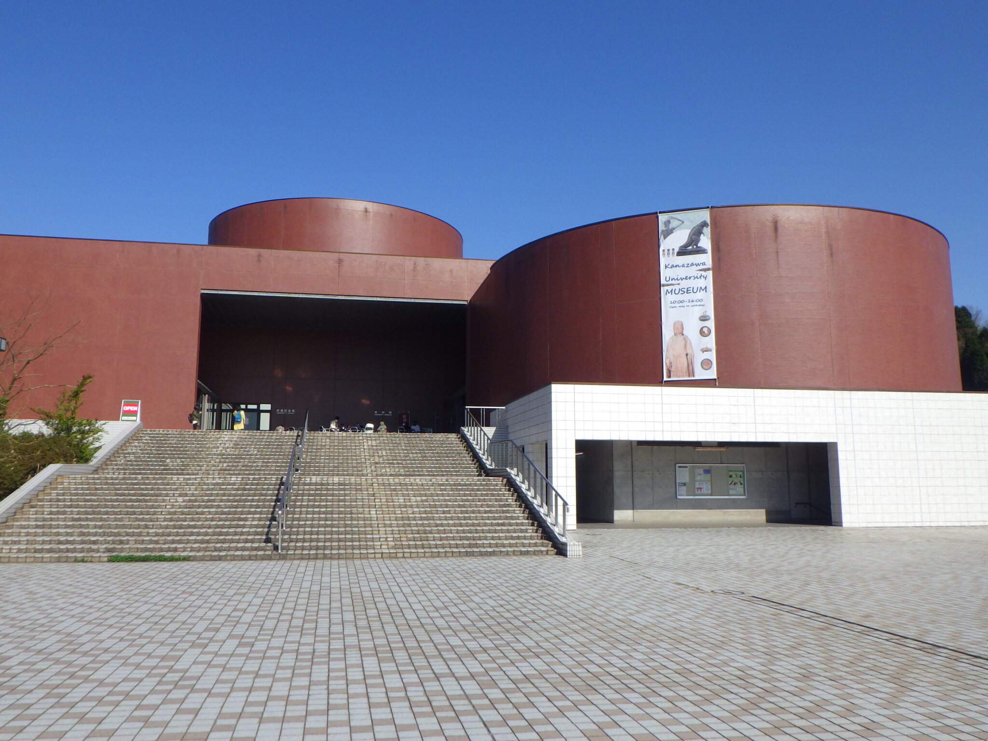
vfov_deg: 49.7
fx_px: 799
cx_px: 494
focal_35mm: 28
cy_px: 370
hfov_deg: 63.4
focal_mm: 5
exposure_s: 1/1250
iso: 125
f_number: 4.2
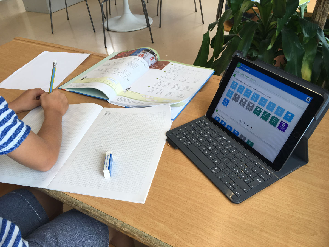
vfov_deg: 48.2
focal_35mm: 29
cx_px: 164
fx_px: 276
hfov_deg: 61.7
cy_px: 124
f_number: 2.2
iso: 25
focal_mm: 4.2
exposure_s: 1/100
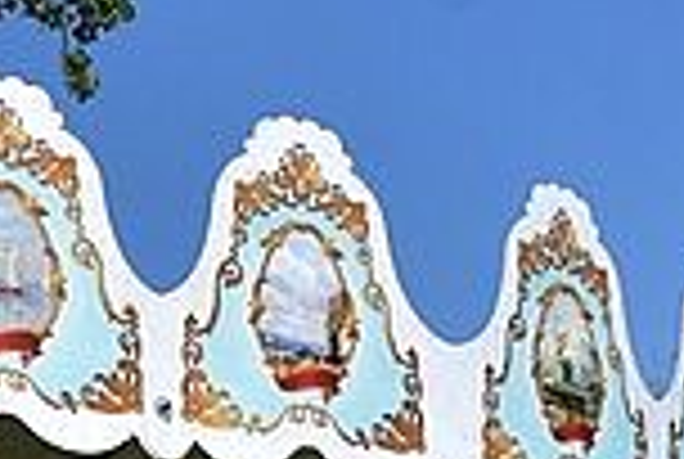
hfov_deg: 12.3
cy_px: 918
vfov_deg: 8.4
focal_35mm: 156
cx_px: -436
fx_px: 2970
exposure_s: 1/500
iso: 160
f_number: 8
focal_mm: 22
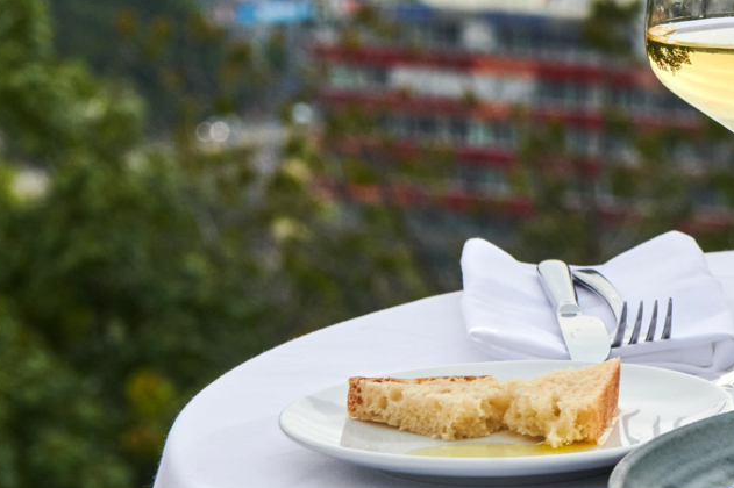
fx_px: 4524
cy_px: -101
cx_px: 1109
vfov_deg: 6.1
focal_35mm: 222
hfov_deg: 9.0
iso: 400
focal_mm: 70
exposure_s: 1/200
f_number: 9
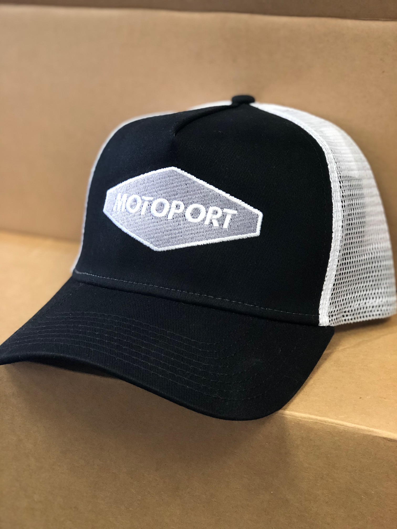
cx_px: 198
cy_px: 264
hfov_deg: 25.7
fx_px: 872
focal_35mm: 57
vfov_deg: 33.8
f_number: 2.8
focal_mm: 6.6
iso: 200
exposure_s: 1/30
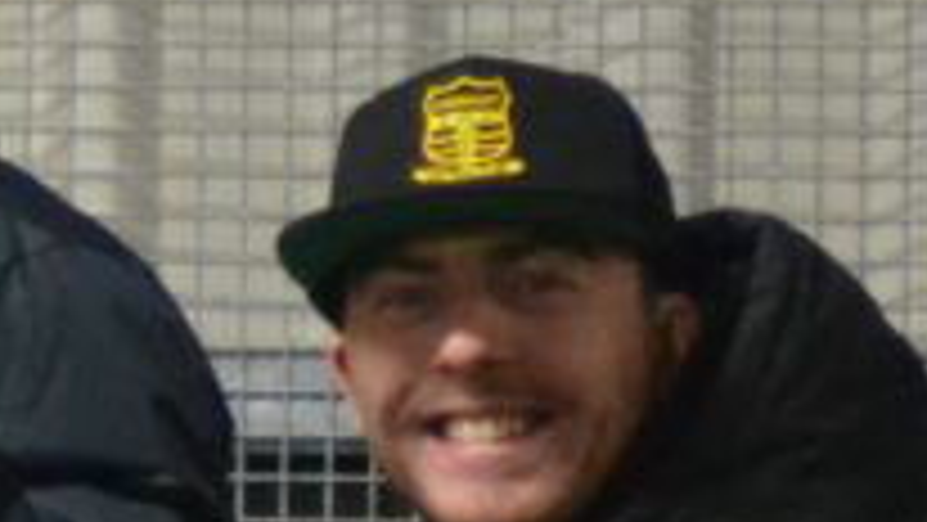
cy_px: 580
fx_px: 15785
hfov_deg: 3.3
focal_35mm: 642
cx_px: -1336
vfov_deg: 1.9
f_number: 4
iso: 3200
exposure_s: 1/80
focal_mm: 70
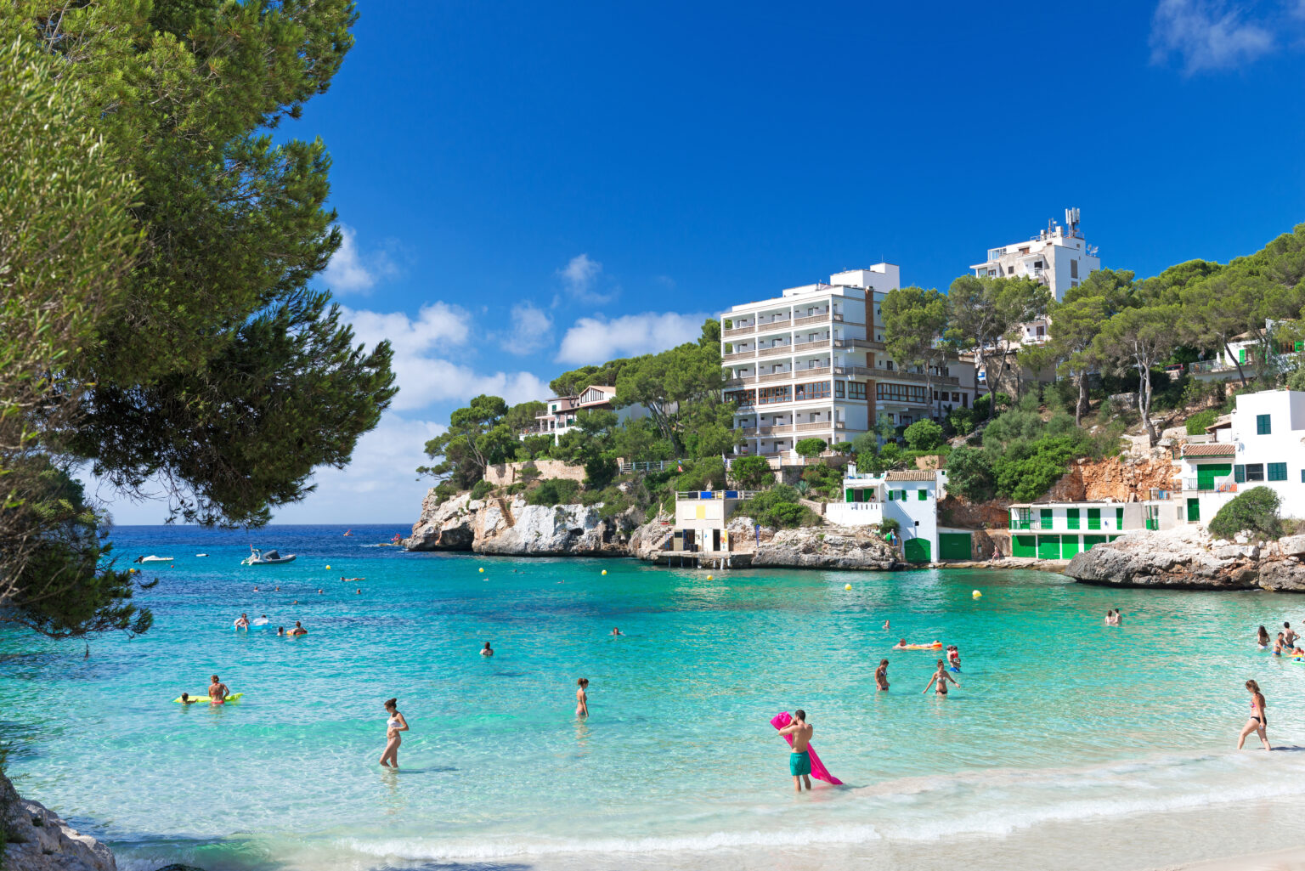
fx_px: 1305
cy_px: 436
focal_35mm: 36
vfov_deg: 36.9
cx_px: 652
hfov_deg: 53.1
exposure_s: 1/250
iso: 200
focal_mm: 36
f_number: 6.3
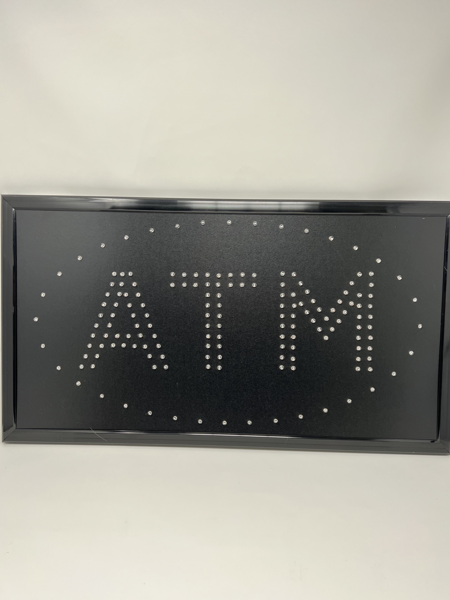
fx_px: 468
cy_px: 305
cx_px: 226
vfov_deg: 65.3
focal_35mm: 27
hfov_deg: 51.4
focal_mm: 5.7
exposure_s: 1/121
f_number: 1.5
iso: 64
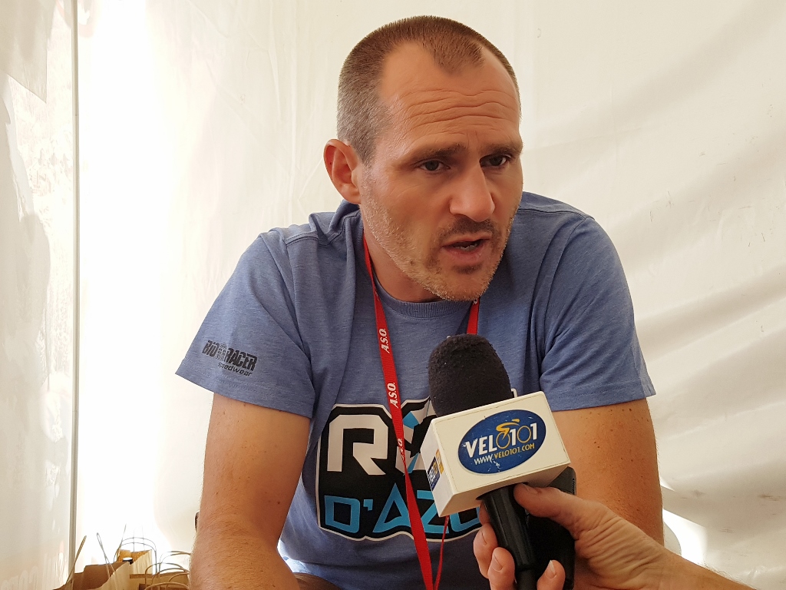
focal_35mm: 26
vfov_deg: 53.1
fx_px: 590
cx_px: 393
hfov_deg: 67.3
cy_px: 295
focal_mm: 4.2
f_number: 1.7
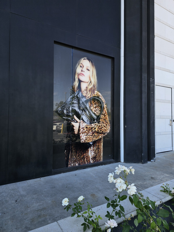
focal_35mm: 23
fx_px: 154
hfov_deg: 58.9
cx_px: 87
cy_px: 116
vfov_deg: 73.9
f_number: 1.7
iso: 10
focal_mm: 6.3
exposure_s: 1/368
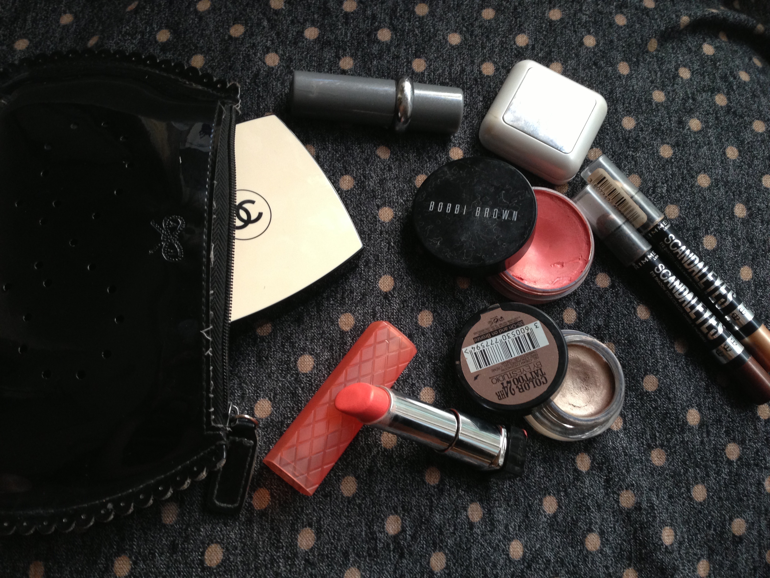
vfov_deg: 42.9
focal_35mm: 33
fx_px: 734
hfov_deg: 55.4
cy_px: 289
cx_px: 385
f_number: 2.4
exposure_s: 1/20
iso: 125
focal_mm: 4.13
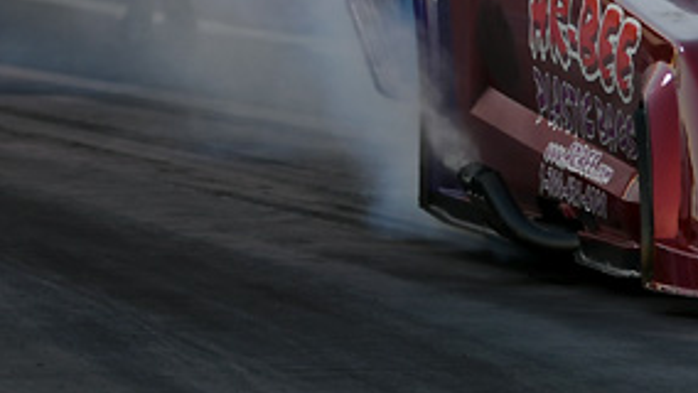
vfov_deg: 2.2
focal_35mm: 564
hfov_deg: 3.8
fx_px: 10443
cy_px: -6
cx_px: 912
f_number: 2.8
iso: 200
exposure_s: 1/640
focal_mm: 102
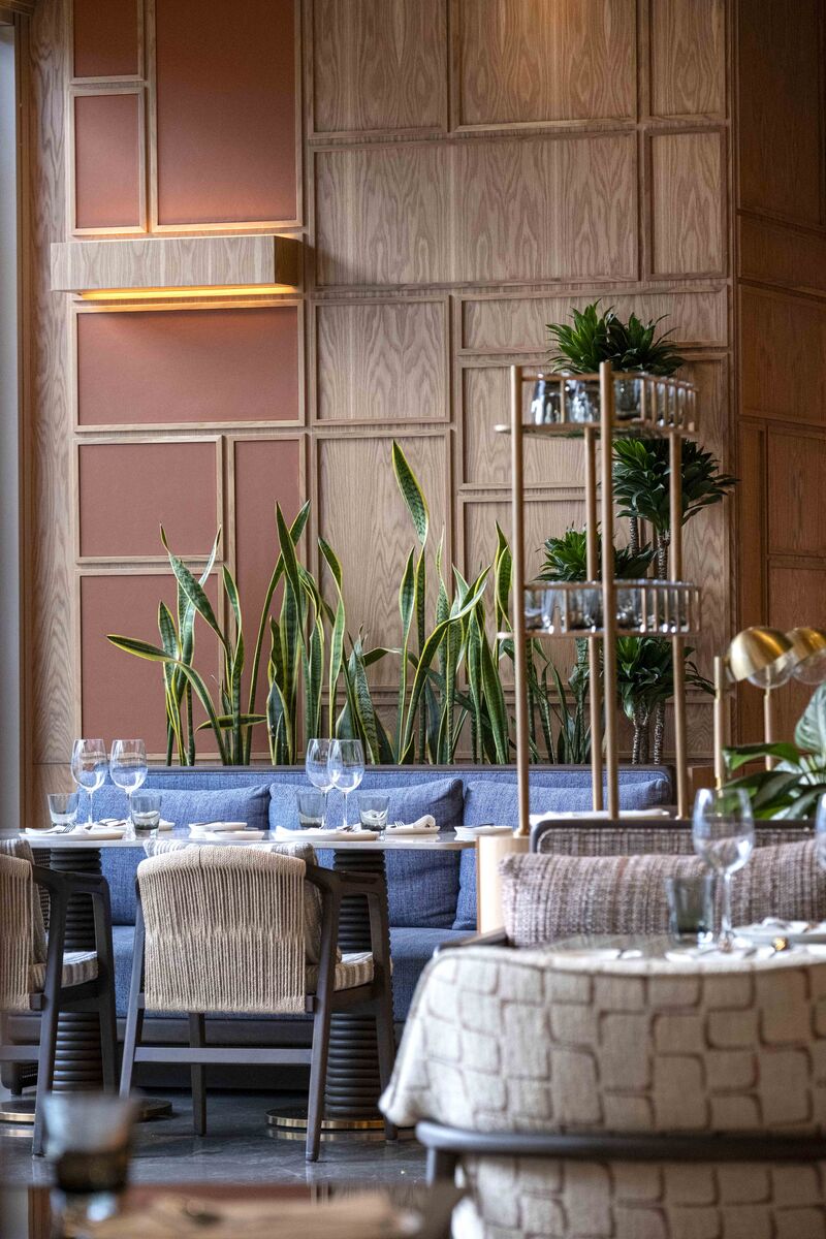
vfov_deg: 15.1
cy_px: 620
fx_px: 4680
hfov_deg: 10.1
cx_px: 413
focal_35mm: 136
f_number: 4.5
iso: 1600
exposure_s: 1/300
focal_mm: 90.6
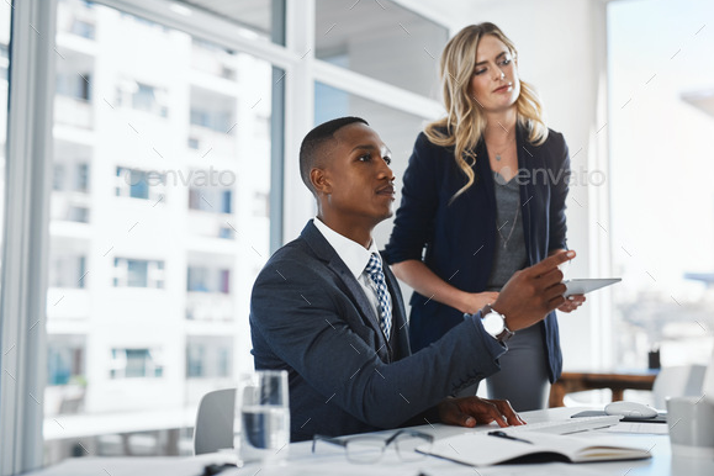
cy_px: 234
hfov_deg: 38.9
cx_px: 361
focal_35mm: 51
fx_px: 1011
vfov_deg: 26.5
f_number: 2
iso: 200
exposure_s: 1/400
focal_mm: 50
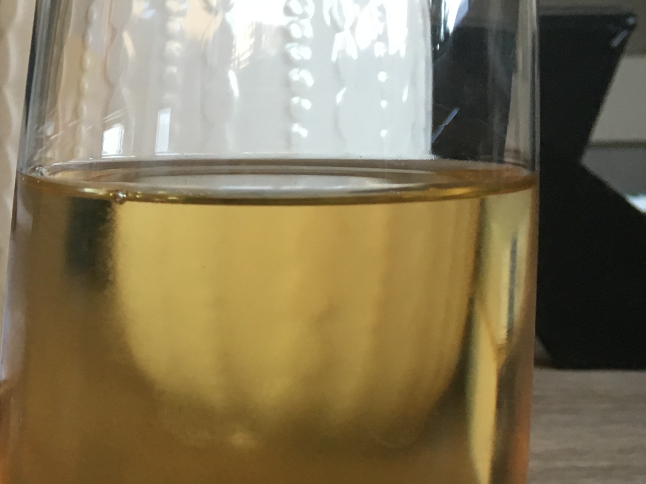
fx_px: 1456
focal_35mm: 78
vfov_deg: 18.7
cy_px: 406
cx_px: -190
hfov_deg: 22.4
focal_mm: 4.15
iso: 100
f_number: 2.2
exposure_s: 1/33
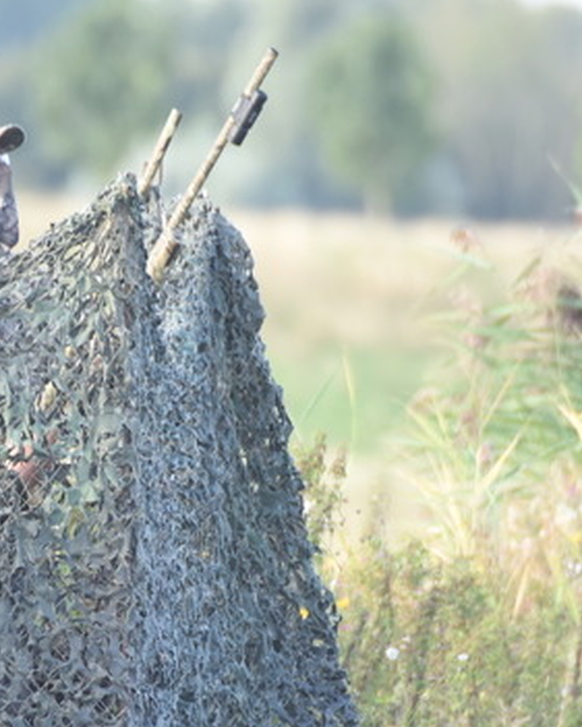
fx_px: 27182
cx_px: 68
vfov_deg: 1.5
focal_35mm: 1263
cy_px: 265
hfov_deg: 1.2
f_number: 8
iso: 640
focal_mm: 500
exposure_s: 1/200
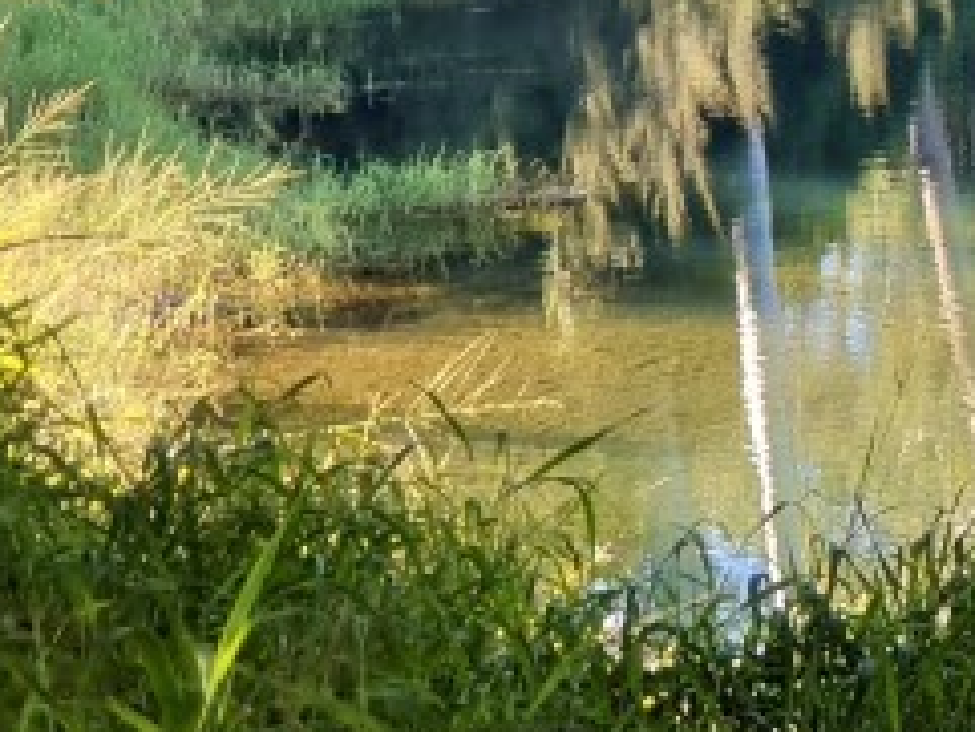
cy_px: -376
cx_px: 1699
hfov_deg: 8.6
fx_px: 6228
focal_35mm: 221
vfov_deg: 6.6
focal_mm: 6
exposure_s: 1/107
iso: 25
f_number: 2.4
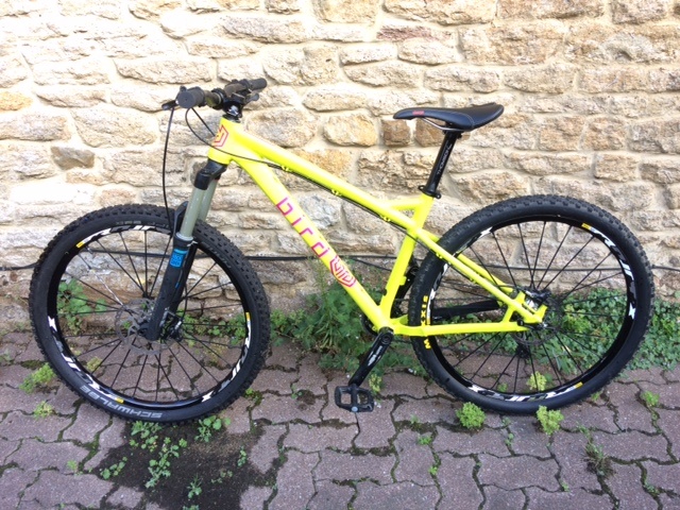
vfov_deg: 48.2
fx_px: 570
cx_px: 340
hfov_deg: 61.7
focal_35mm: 29
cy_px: 255
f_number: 2.2
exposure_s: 1/126
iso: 32
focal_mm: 4.15
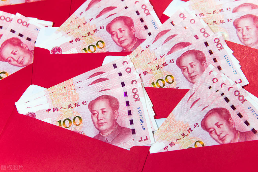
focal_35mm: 55
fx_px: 394
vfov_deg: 24.6
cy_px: 86
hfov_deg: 36.2
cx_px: 129
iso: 400
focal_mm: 55
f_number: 9
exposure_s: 1/60
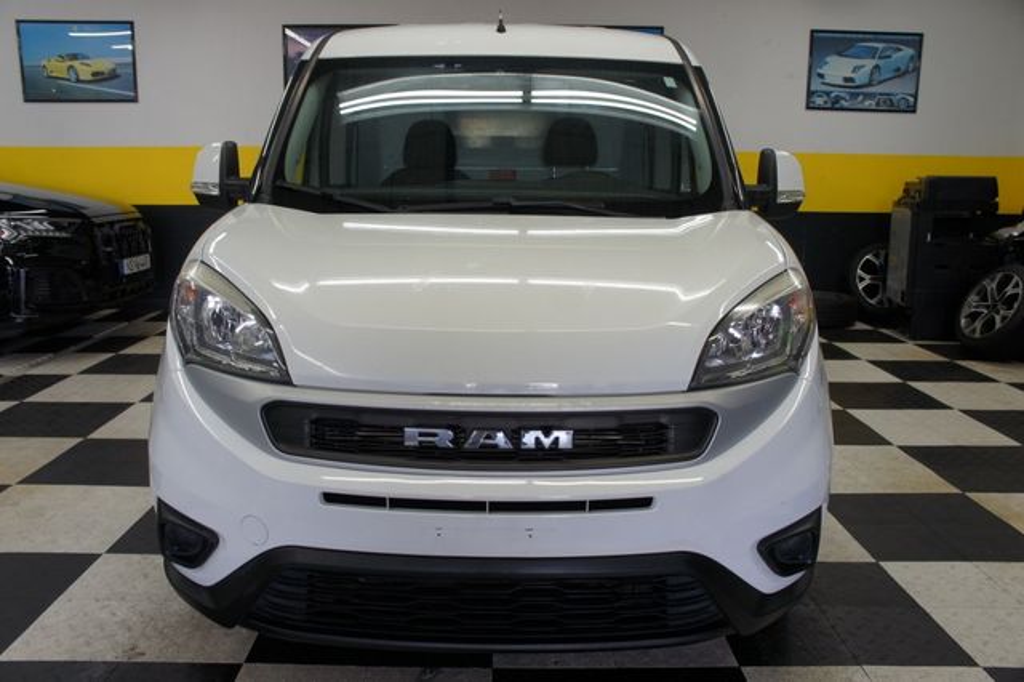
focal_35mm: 30
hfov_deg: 62.0
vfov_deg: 43.6
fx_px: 853
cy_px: 341
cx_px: 512
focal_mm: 20
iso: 200
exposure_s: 1/50
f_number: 4.5
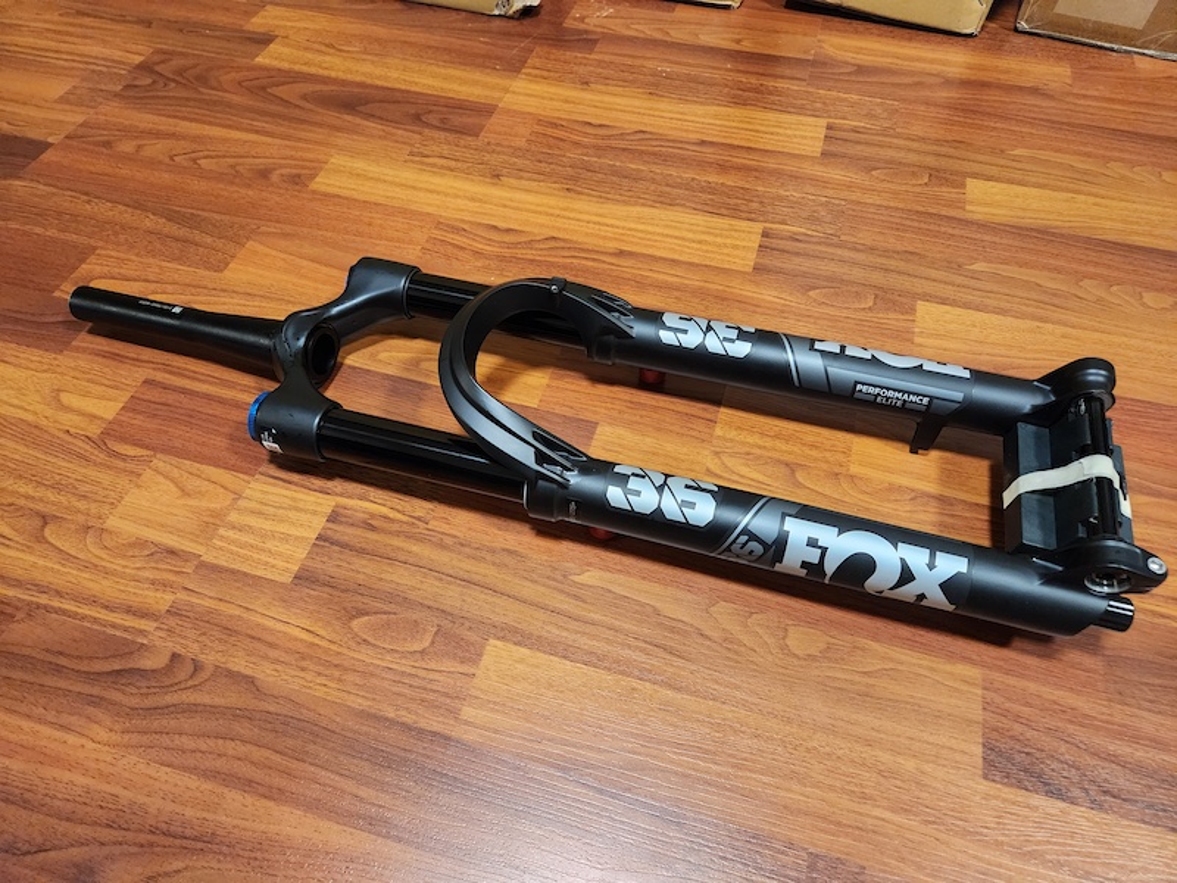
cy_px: 442
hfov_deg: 73.9
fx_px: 782
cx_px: 588
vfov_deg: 58.9
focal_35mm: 23
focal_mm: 5.4
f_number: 1.8
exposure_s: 1/120
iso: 1000
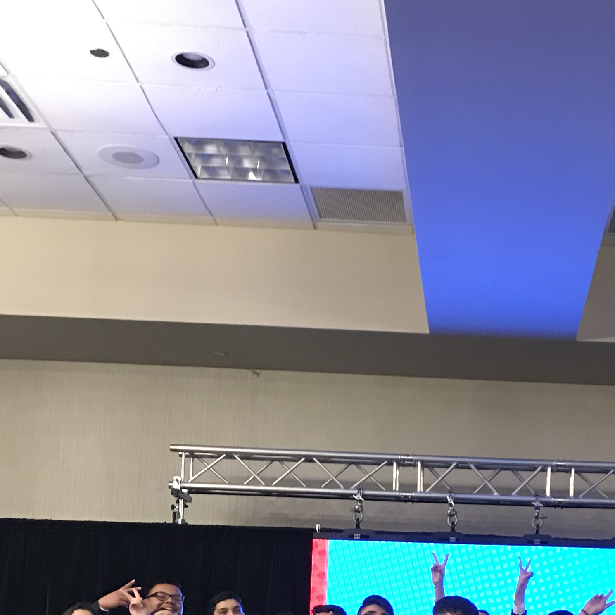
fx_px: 1347
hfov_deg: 24.7
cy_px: 602
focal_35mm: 67
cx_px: 587
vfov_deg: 24.6
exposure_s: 1/9
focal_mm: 3.99
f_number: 1.8
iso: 100
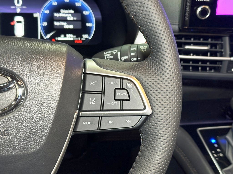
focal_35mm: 48
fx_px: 323
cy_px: 87
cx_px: 116
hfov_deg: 39.7
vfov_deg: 30.3
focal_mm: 6.86
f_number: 1.78
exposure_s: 1/40
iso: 400
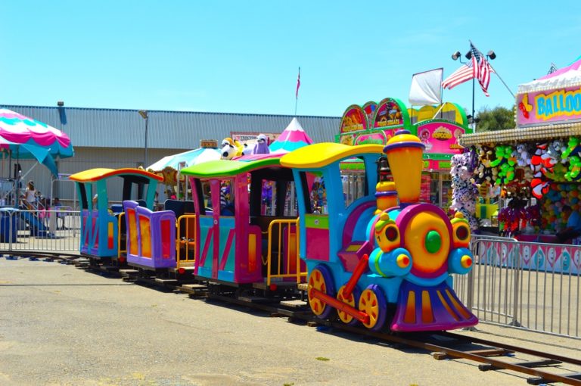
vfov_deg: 23.7
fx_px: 919
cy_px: 193
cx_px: 290
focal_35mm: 57
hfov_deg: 35.1
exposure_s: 1/250
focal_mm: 38
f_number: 8
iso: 100
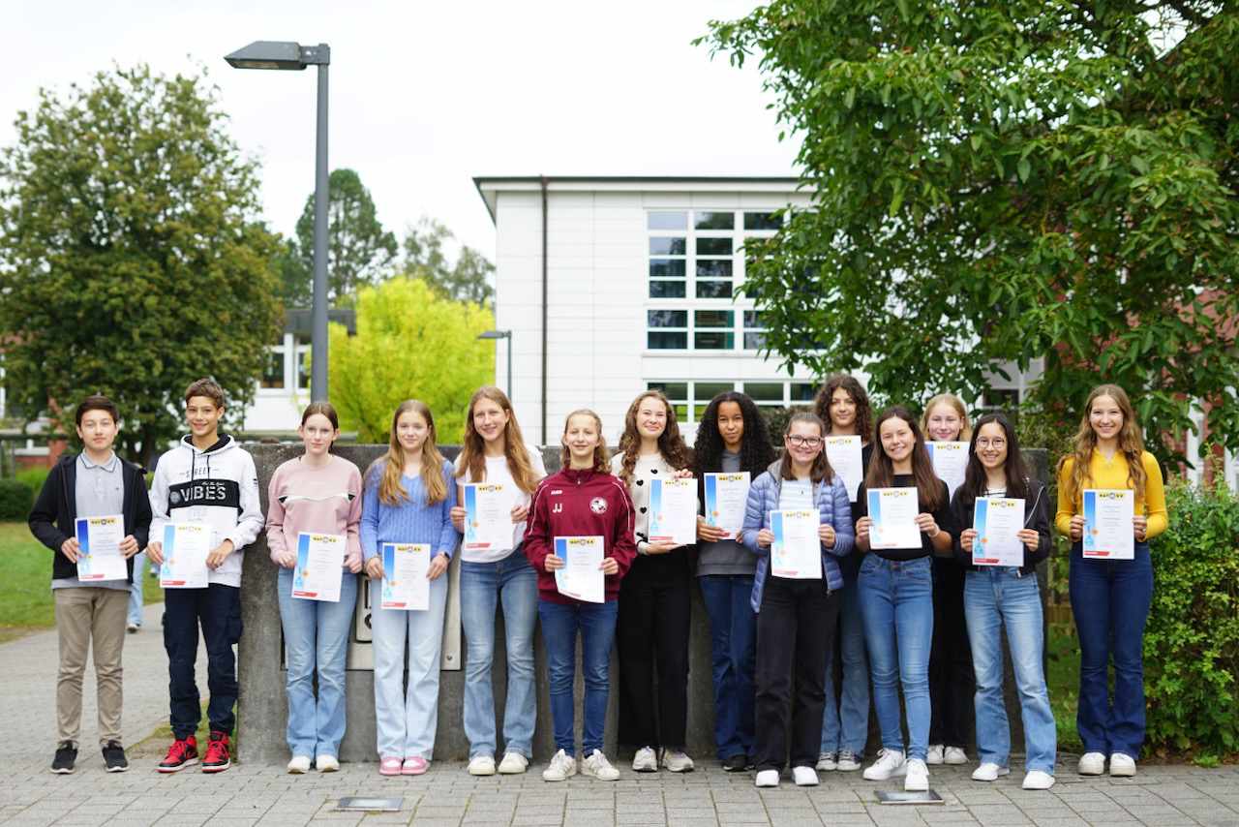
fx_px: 1721
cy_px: 414
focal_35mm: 50
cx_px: 620
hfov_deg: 39.6
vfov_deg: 27.0
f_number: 2.8
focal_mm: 50
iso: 100
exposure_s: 1/160
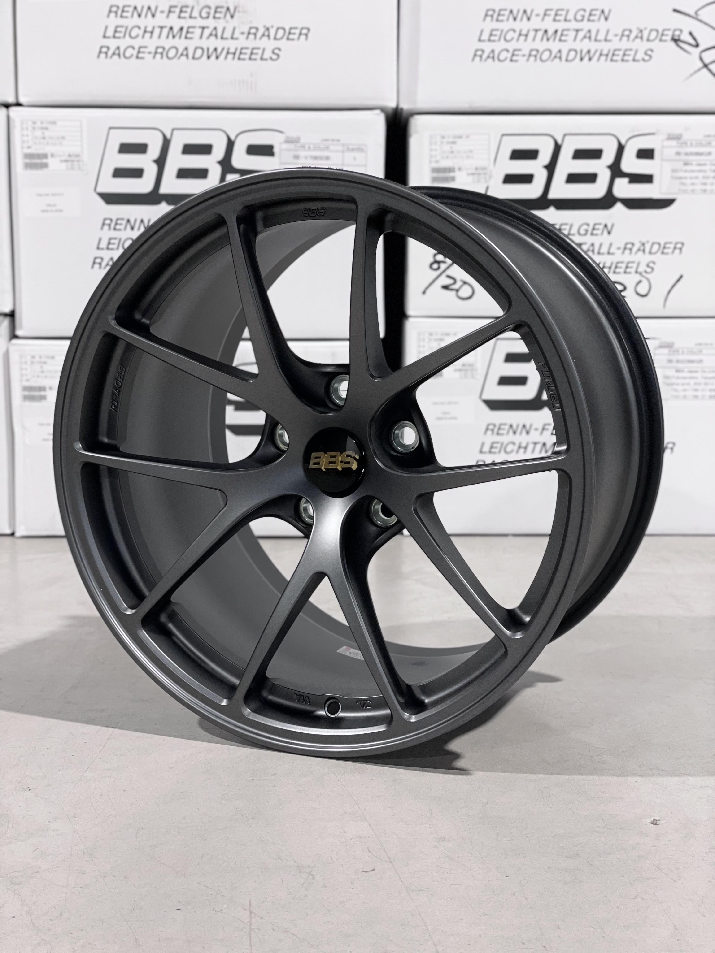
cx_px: 358
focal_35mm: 52
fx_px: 1432
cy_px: 476
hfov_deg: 28.0
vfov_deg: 36.8
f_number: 2
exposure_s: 1/100
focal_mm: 6
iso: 200
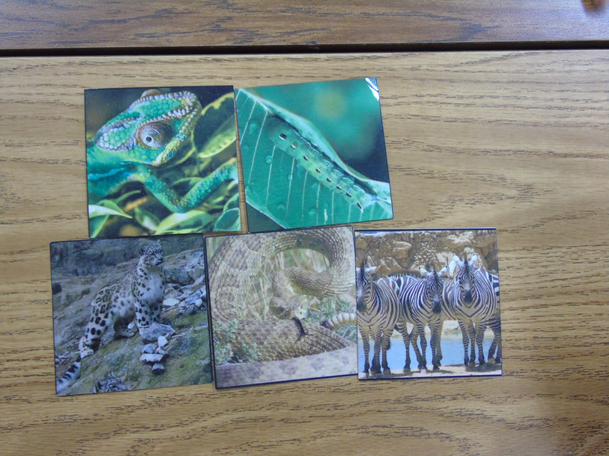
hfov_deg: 46.8
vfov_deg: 36.0
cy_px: 228
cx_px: 304
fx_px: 704
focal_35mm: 40
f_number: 3.9
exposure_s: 1/25
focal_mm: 7.1
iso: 400
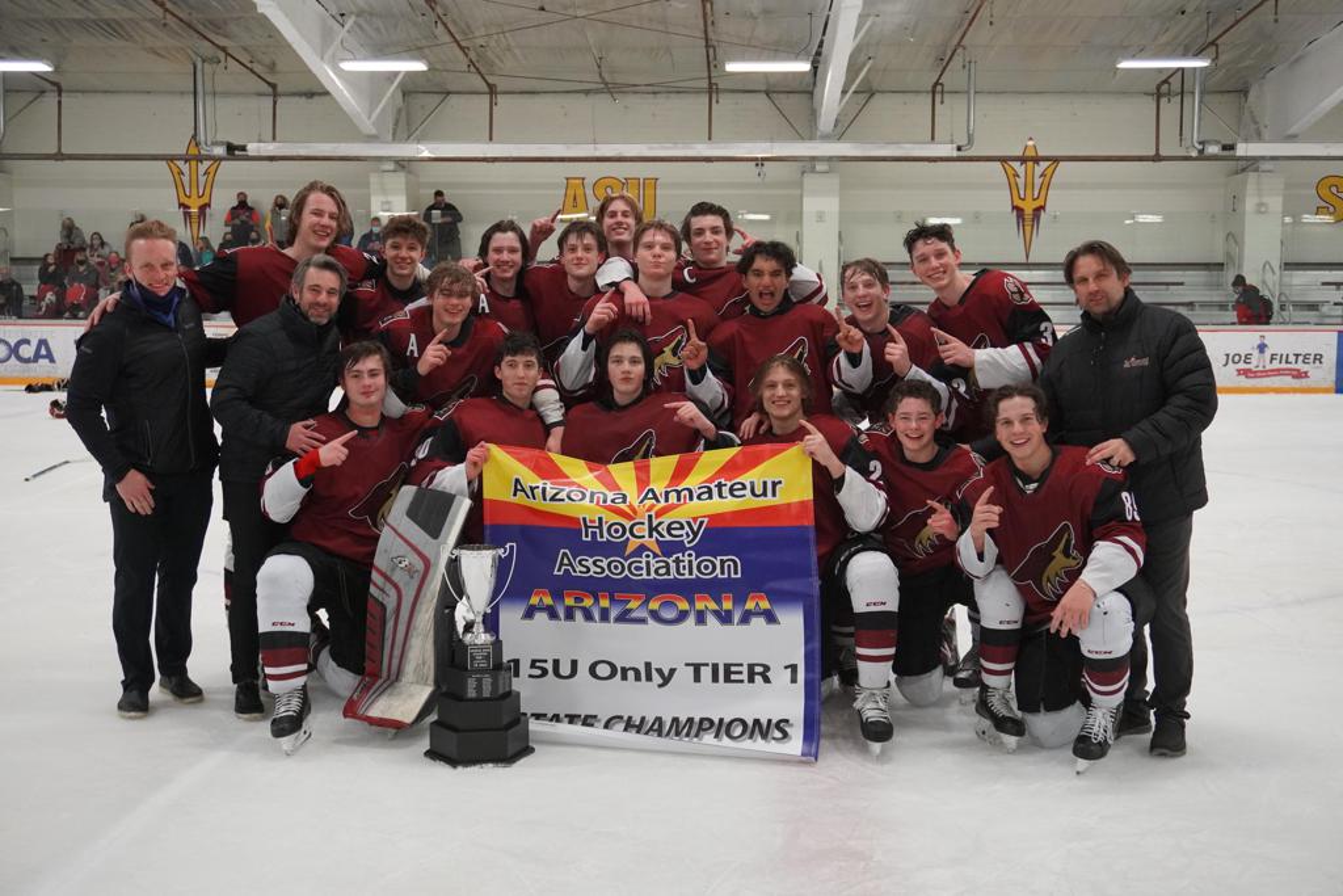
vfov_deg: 31.9
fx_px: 1567
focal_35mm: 42
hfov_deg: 46.4
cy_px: 448
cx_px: 672
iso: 2500
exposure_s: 1/160
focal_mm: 28
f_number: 4.5
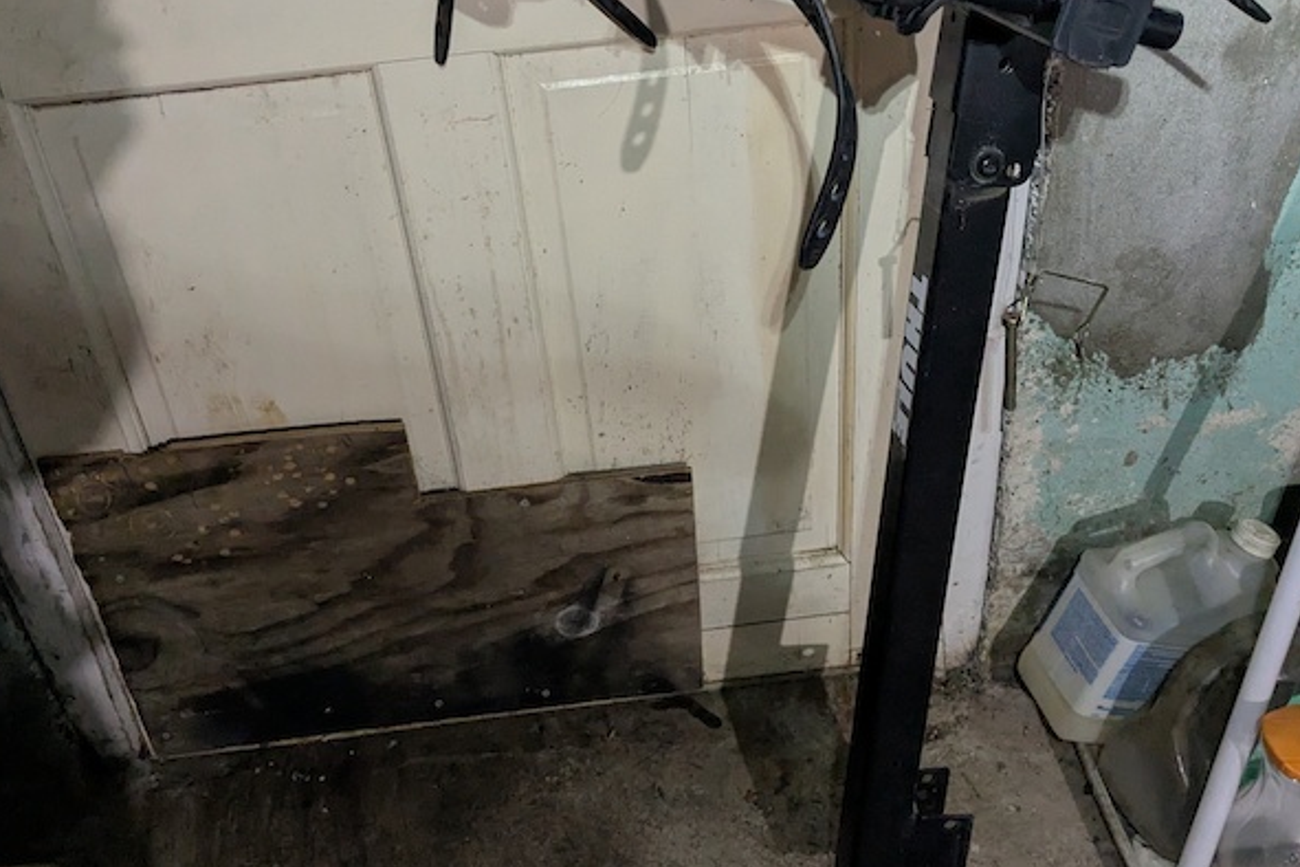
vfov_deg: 35.0
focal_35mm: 38
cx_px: 649
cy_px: 378
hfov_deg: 50.7
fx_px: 1372
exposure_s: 1/30
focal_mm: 4.38
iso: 742
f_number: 1.73
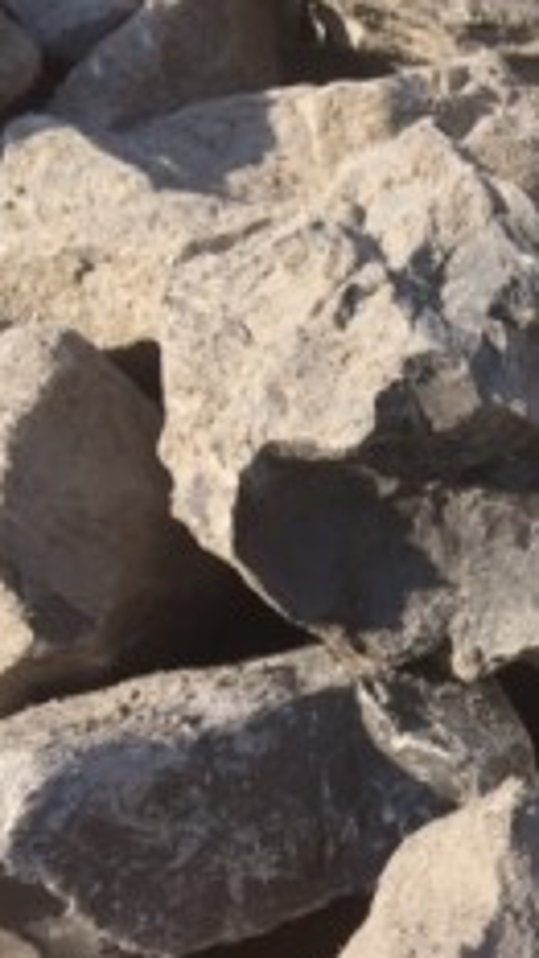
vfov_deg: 34.1
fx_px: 1550
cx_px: 695
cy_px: 625
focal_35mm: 61
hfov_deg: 18.4
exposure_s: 1/1642
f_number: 2.2
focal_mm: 4.15
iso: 32
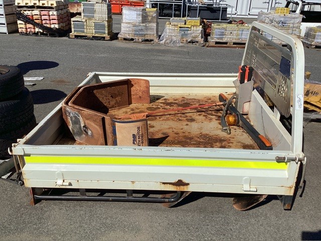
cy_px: 120
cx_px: 160
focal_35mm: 31
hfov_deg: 58.4
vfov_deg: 45.4
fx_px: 287
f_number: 2.4
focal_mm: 3.3
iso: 25
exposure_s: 1/5102
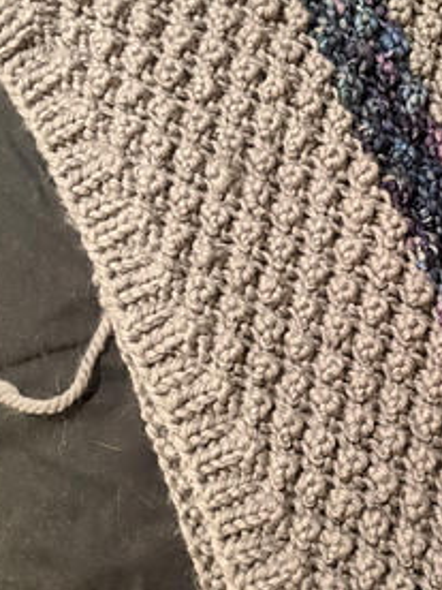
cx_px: 385
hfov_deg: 28.7
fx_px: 834
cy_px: 374
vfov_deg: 38.6
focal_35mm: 49
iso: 1392
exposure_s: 1/24
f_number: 1.8
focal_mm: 4.44
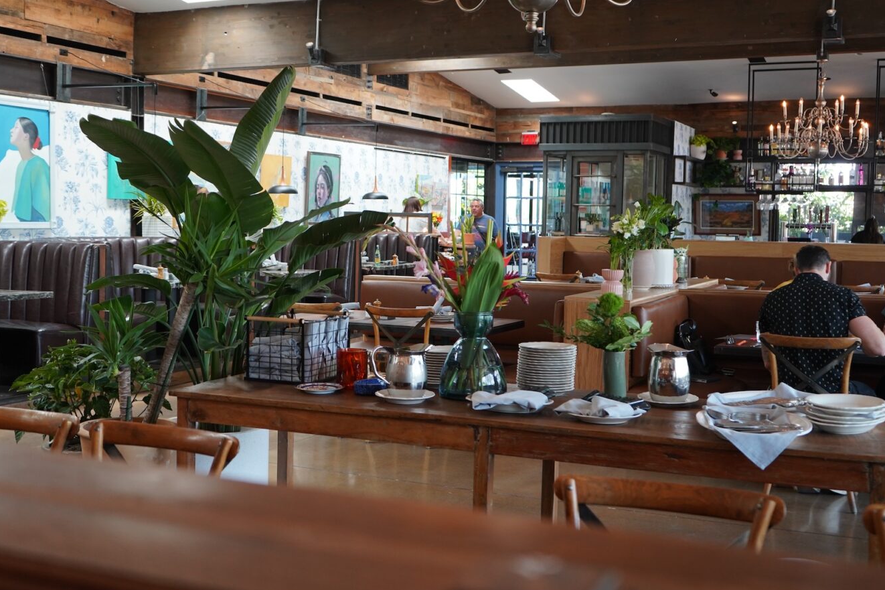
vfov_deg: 31.1
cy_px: 257
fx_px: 1057
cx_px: 394
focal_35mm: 43
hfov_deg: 45.4
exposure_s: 1/160
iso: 1600
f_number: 4
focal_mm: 37
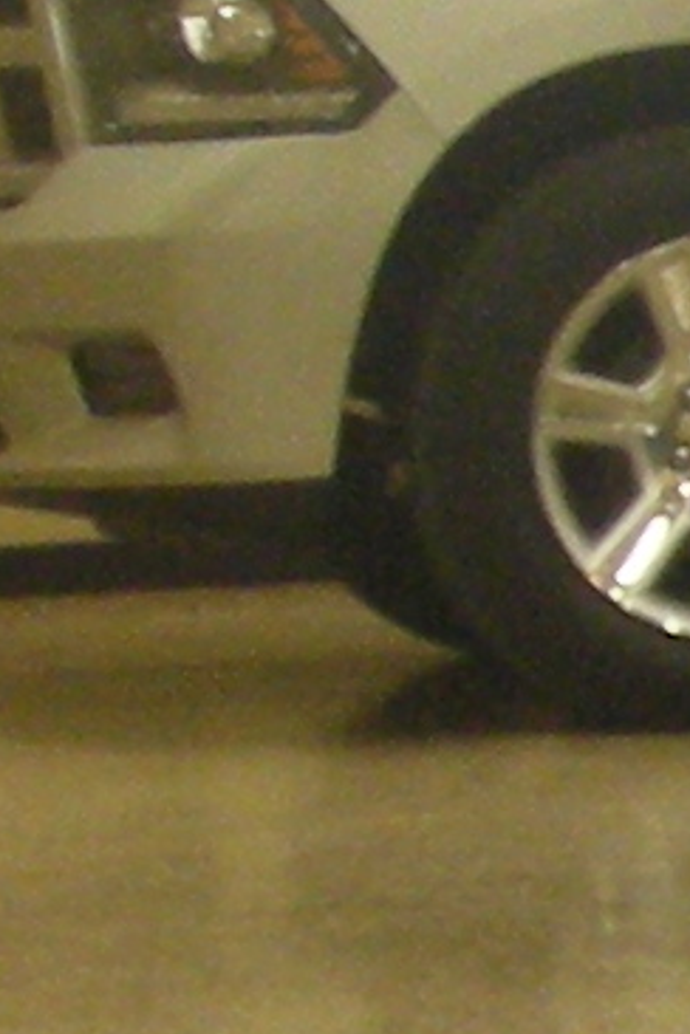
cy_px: 1466
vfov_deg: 6.7
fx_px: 8739
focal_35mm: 304
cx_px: 3837
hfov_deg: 3.9
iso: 200
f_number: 3.2
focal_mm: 6.3
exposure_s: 1/29.5
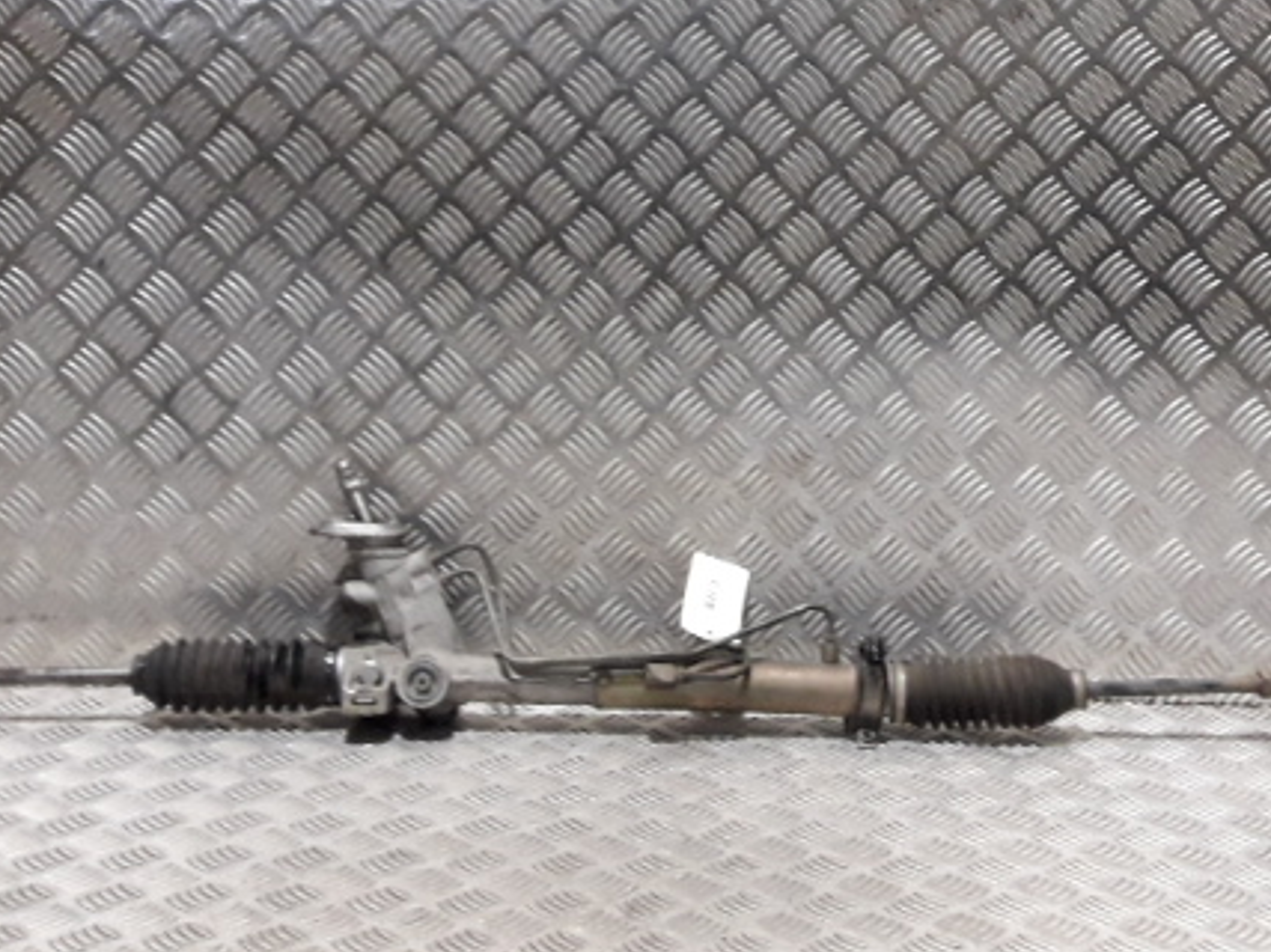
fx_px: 1542
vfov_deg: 34.1
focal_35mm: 42
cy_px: 342
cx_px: 628
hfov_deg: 44.8
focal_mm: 3.7
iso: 200
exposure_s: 1/33
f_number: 1.9
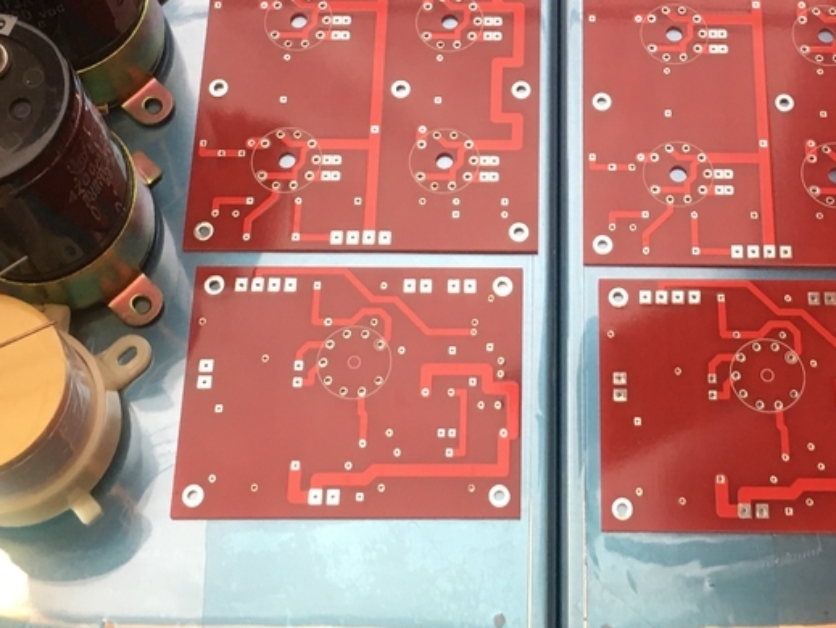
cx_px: 557
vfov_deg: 21.5
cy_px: 64
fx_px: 1619
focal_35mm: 67
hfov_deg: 28.8
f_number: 2.2
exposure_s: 1/15
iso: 32
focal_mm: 4.15
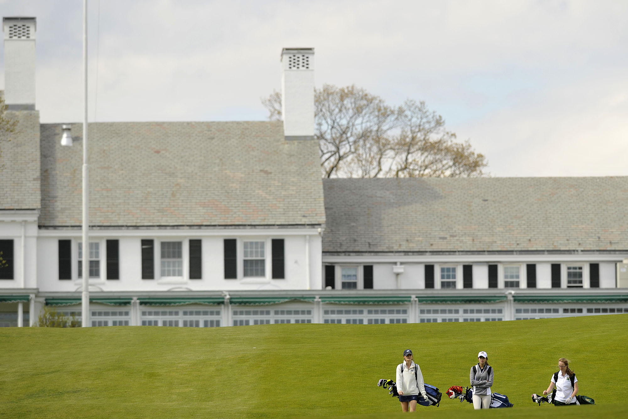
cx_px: 314
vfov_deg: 3.4
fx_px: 6978
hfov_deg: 5.2
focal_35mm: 400
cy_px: 210
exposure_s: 1/1600
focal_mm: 400
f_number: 5.6
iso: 400
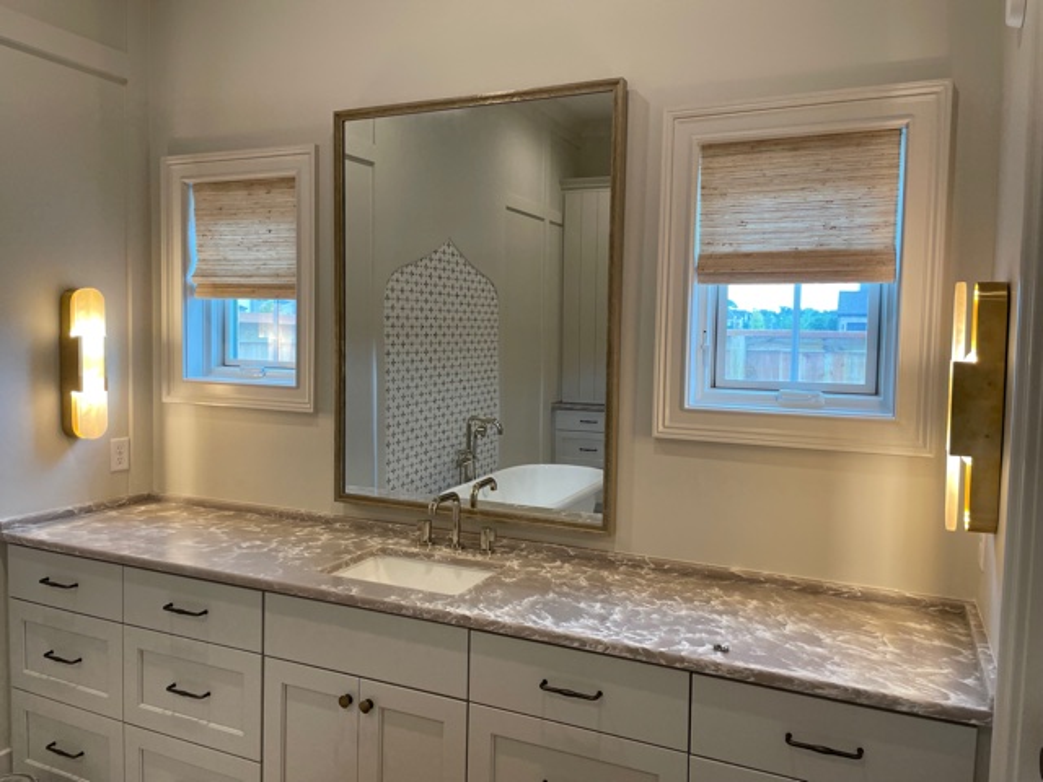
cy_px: 391
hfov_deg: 67.3
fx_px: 783
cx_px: 522
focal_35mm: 26
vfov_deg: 53.1
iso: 64
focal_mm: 4.2
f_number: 1.6
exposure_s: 1/120
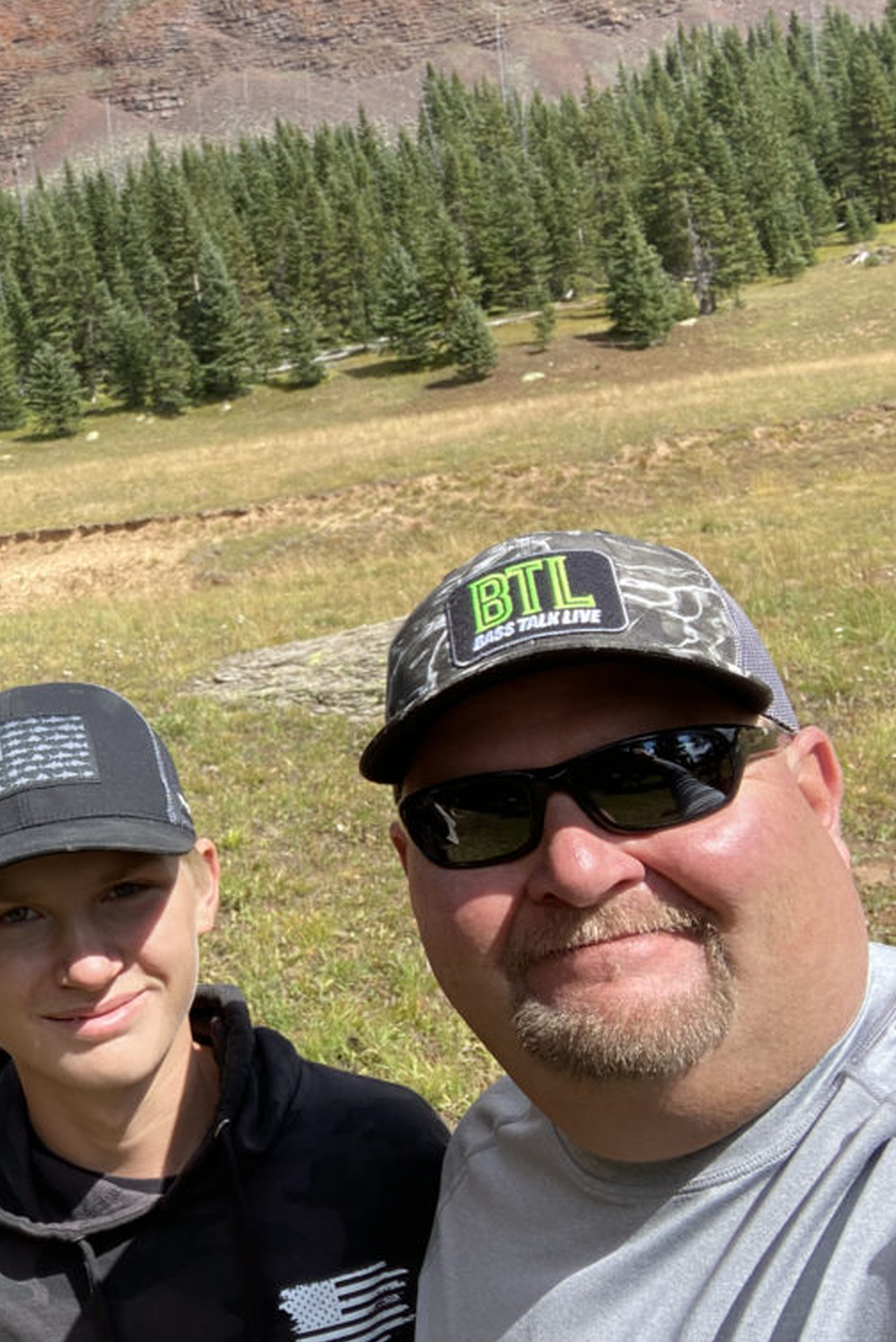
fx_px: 1417
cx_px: -68
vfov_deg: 50.7
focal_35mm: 38
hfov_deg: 31.5
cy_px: 699
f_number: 2.2
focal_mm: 2.71
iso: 25
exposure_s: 1/436
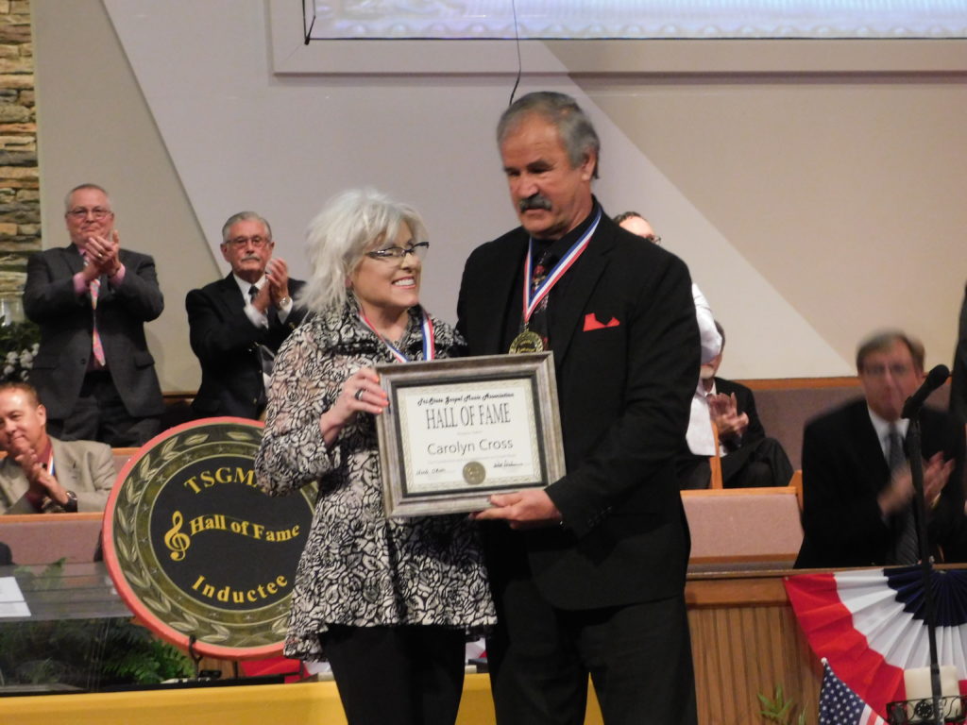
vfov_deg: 11.1
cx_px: 484
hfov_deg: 14.7
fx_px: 3743
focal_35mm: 134
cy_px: 362
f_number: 5
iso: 800
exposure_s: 1/20
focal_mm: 23.7
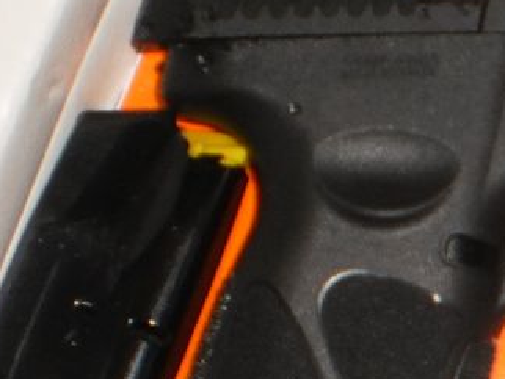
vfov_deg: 11.0
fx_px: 1956
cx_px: 626
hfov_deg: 14.2
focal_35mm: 134
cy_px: 365
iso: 125
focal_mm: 6.3
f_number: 3.1
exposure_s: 1/30
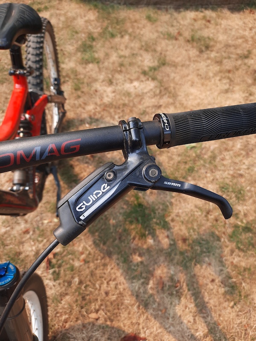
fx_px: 247
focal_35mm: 25
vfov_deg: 69.4
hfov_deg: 54.9
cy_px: 170
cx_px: 128
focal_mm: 4.6
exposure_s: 1/208
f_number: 2
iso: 32
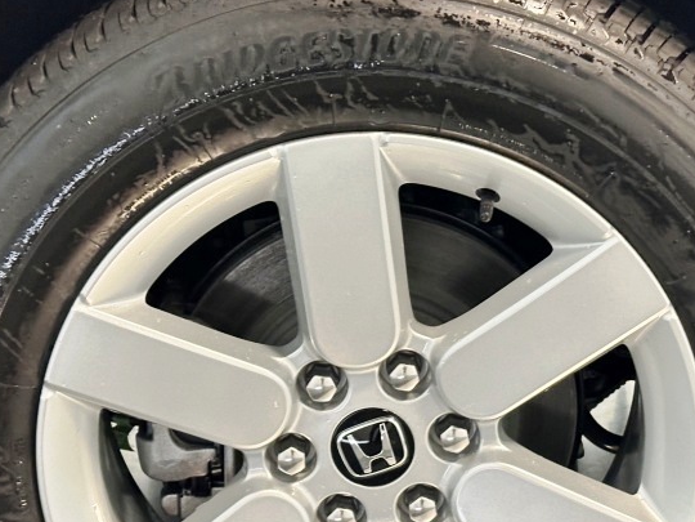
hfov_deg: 21.5
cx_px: 378
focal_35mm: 91
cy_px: 425
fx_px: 1827
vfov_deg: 16.1
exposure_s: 1/30
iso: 400
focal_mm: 6.86
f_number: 1.78
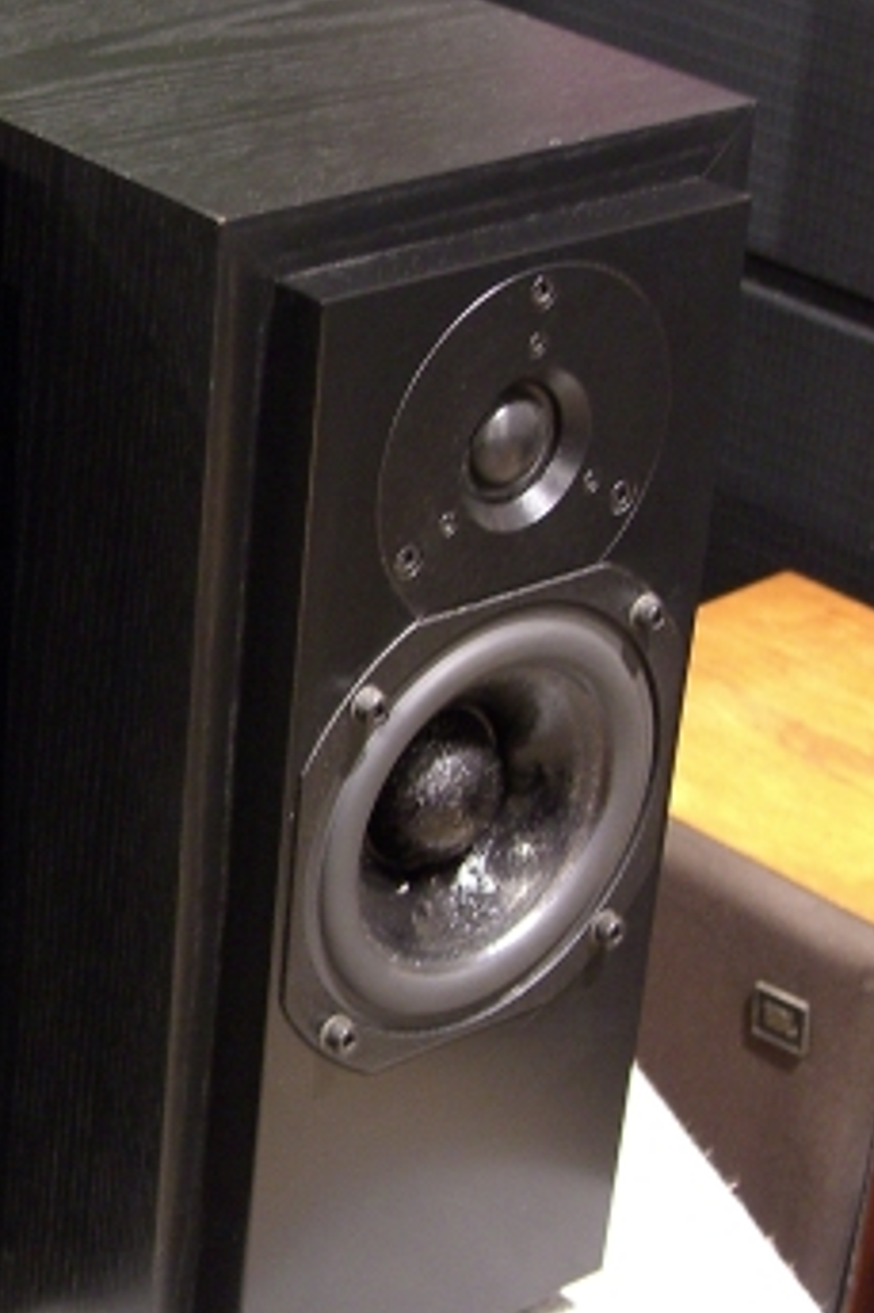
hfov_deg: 14.9
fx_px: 3244
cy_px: 695
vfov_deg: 22.9
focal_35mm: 89
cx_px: -107
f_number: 3.1
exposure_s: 1/5
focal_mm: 9.5
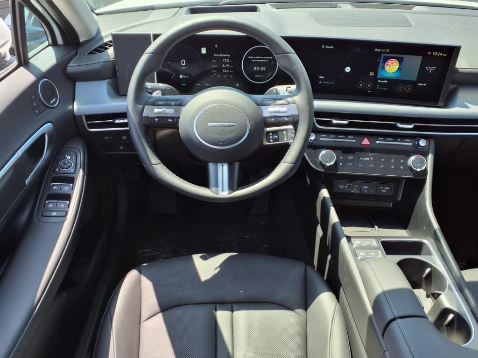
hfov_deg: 65.3
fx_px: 373
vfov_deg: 51.4
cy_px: 179
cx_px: 239
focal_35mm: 27
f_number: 1.9
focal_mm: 3.58
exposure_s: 1/185
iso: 40
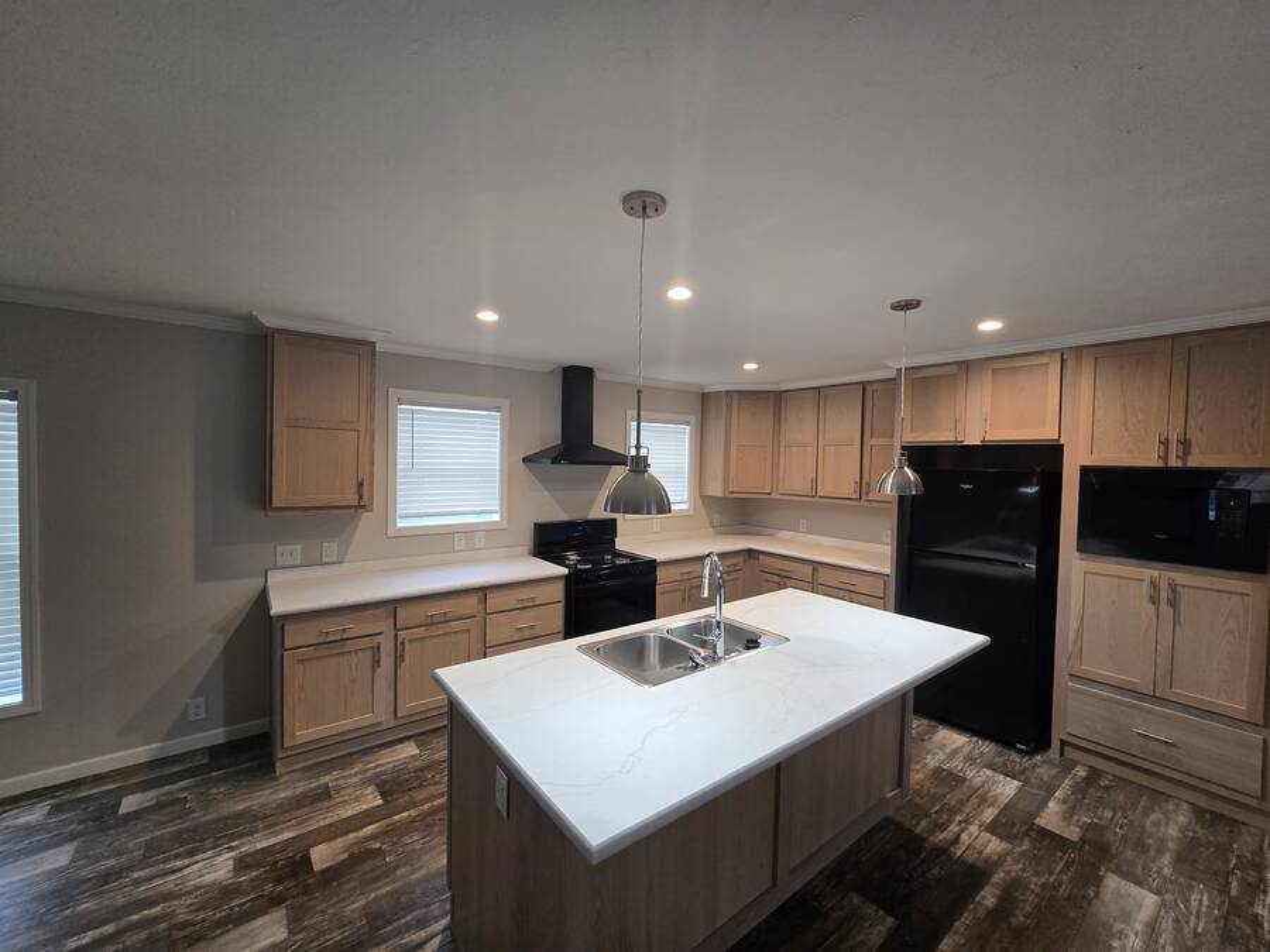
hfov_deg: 106.2
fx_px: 477
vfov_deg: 89.9
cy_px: 476
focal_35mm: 13
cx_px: 635
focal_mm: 2.2
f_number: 2.2
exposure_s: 1/60
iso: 160
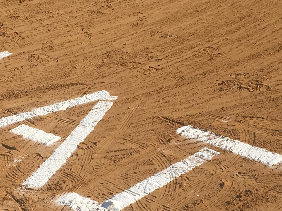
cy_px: 127
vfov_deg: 16.6
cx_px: 90
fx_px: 725
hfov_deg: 21.9
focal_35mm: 89
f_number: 2.2
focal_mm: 4.15
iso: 25
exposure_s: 1/1709
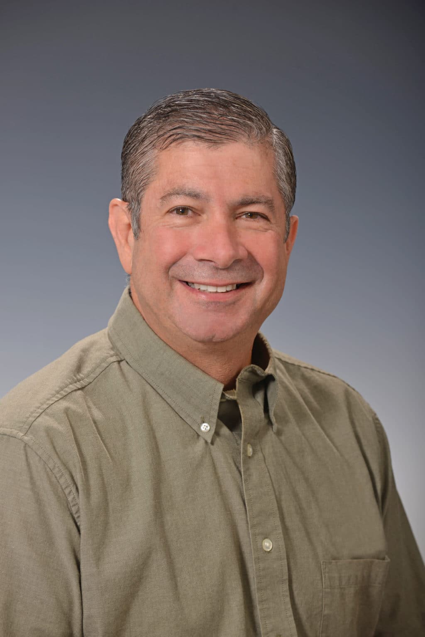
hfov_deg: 8.1
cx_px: 212
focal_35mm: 170
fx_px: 3007
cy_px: 318
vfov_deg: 12.1
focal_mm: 170
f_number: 9
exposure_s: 1/200
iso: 100
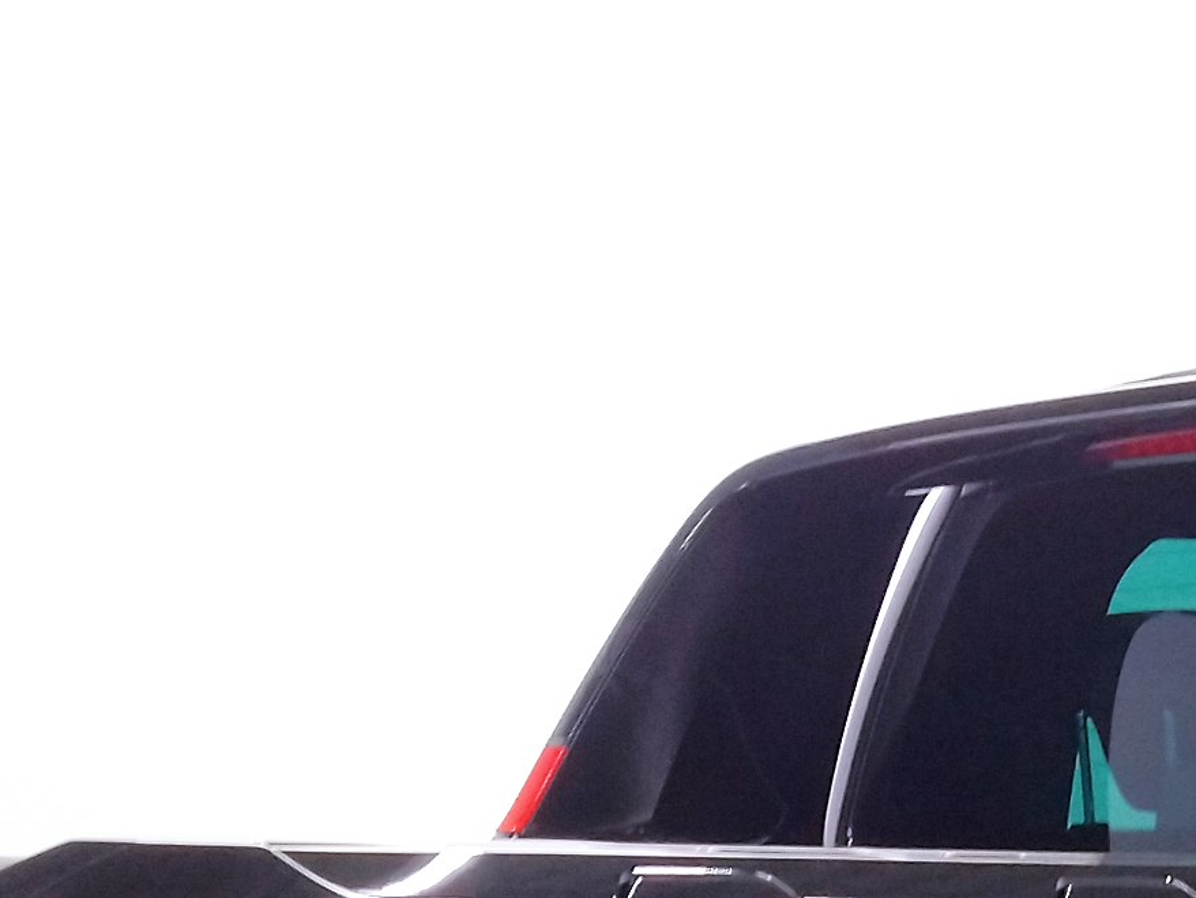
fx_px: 4251
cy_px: 1676
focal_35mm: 123
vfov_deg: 11.1
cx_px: 1350
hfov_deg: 15.5
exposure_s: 1/50
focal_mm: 4.74
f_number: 1.79
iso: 131
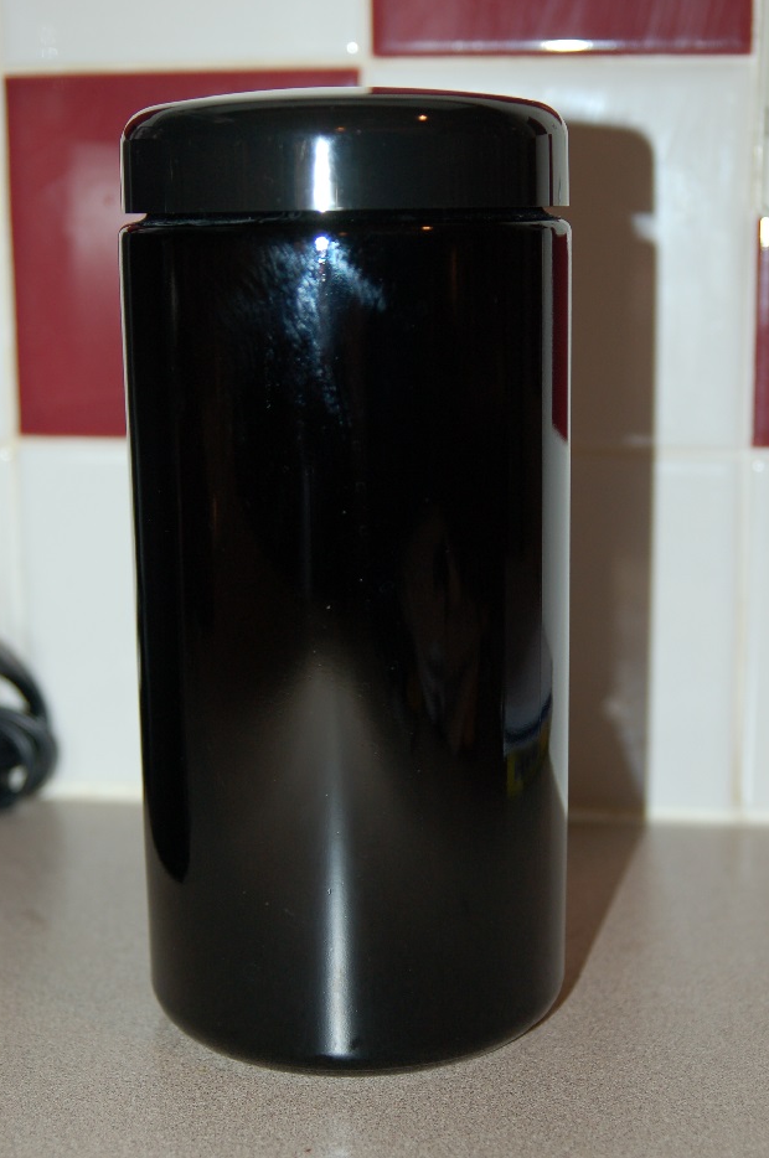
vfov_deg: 34.8
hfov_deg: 23.5
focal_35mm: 58
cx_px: 418
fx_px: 1849
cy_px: 603
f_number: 3.8
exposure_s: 1/60
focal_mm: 35
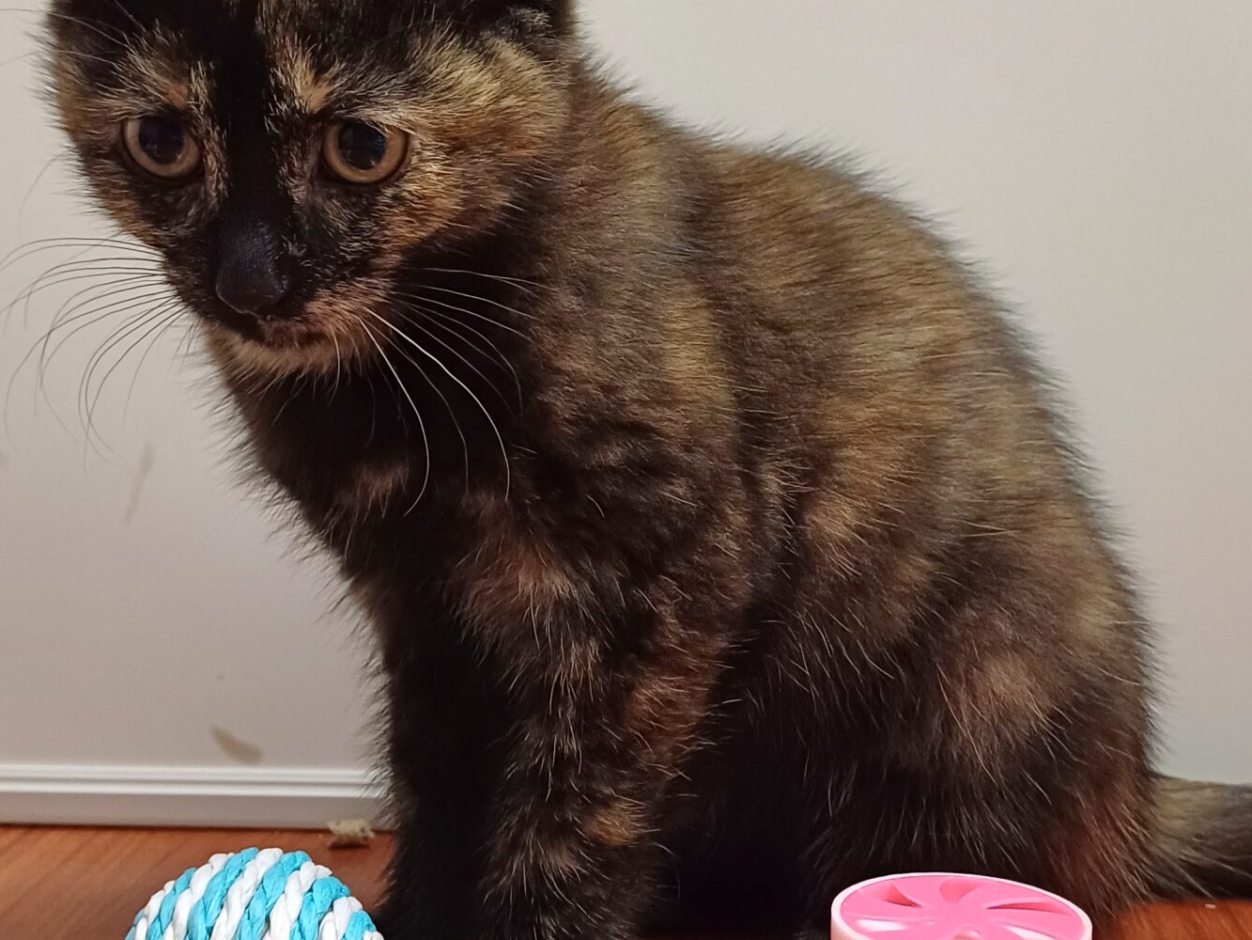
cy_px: 340
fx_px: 1736
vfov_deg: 30.1
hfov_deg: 39.7
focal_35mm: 48
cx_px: 608
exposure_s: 1/25
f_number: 1.8
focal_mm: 4.65
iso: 640
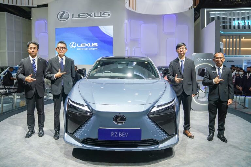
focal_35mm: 25
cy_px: 84
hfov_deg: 71.5
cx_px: 126
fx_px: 174
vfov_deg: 51.3
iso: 500
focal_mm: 25
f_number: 2.8
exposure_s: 1/640
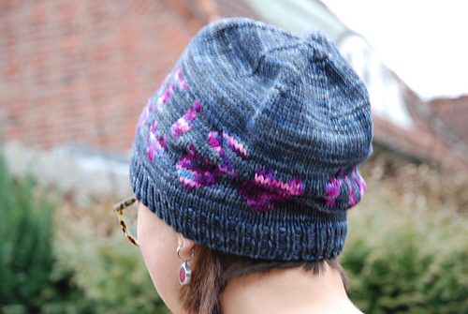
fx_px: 1211
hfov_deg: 21.9
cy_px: 157
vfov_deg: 14.8
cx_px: 234
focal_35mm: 93
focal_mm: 62
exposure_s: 1/6
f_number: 5.6
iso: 100
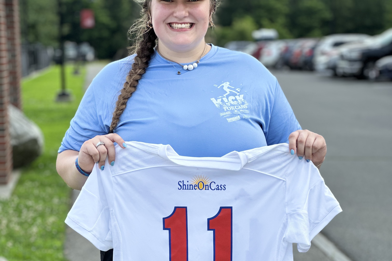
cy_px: 170
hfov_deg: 19.1
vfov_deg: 12.8
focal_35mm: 107
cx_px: 196
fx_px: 1165
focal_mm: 9
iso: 25
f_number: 2.8
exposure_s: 1/161
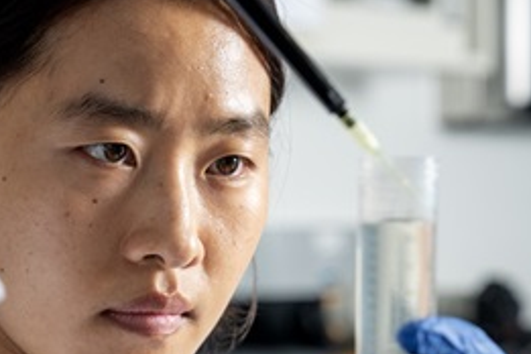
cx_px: 171
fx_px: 2271
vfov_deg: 8.9
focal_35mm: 154
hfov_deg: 13.3
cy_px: 235
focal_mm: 67
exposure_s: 1/100
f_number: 4.5
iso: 250
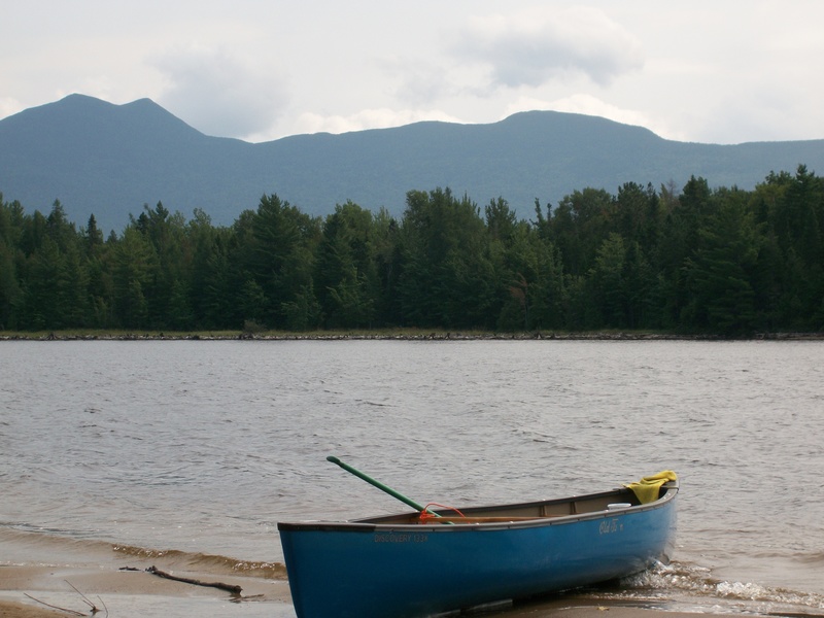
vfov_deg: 14.1
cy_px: 309
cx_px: 412
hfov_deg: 18.7
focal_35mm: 105
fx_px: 2499
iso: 80
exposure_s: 1/400
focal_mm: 18.8
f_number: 5.7
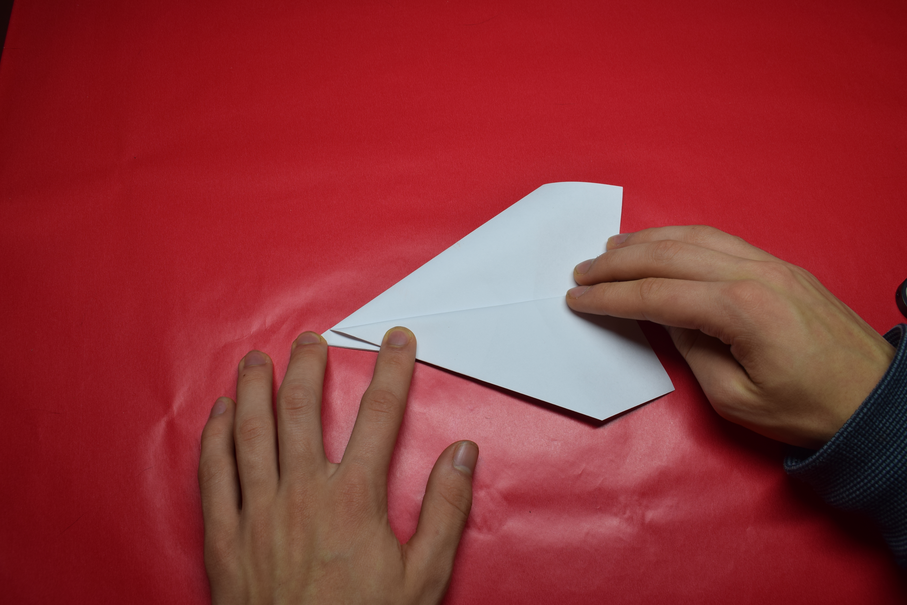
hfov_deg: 59.5
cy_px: 302
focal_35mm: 32
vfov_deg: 41.7
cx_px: 454
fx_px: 794
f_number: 9
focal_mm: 21
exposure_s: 1/15
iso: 100
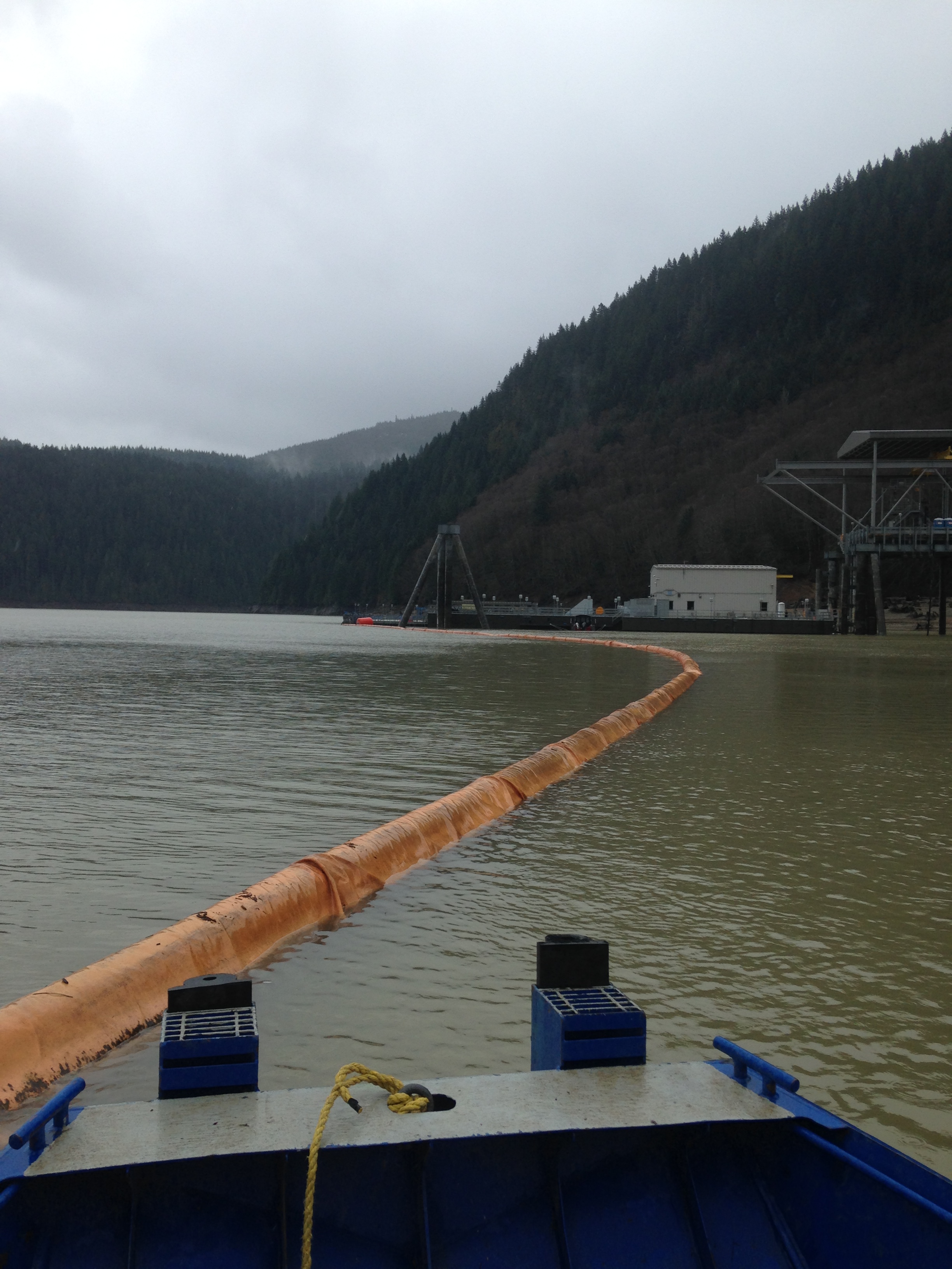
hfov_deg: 42.9
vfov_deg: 55.4
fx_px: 1210
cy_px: 634
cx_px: 476
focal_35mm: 33
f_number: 2.4
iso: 50
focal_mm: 4.12
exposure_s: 1/559
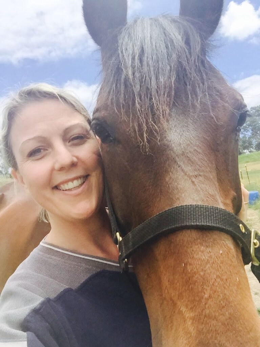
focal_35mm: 31
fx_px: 310
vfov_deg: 58.4
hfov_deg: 45.4
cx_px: 130
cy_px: 174
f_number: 2.2
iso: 32
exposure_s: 1/1044
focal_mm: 2.65
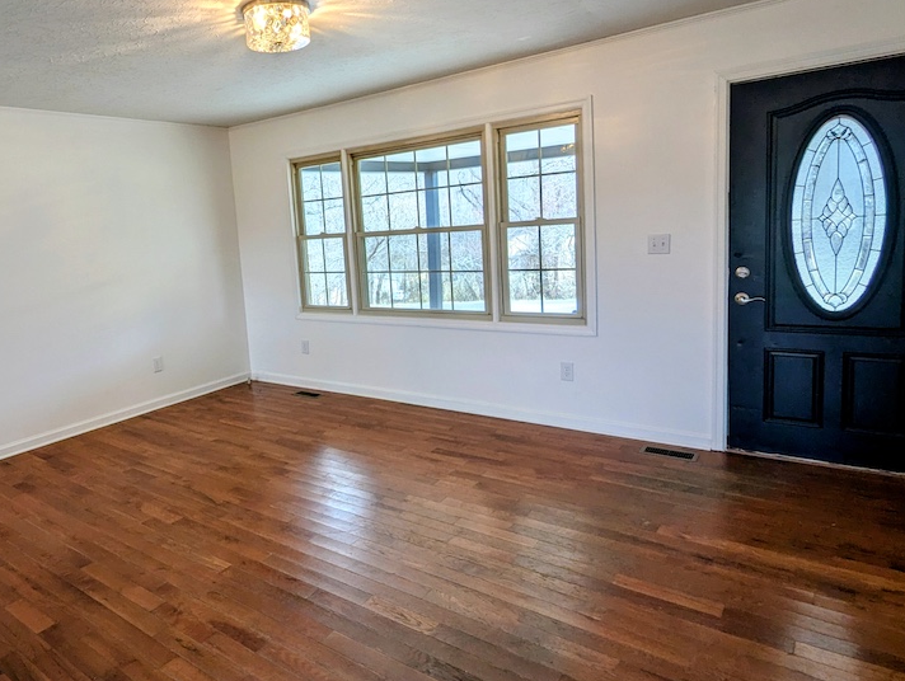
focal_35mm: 23
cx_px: 334
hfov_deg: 72.5
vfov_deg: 58.9
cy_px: 309
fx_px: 602
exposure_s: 1/40
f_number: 2.2
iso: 51
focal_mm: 2.35
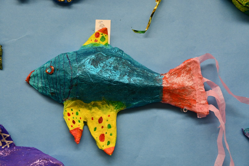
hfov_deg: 28.1
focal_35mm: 72
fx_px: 498
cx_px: 124
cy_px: 83
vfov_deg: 18.9
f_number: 4.5
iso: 800
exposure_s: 1/100
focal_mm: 48
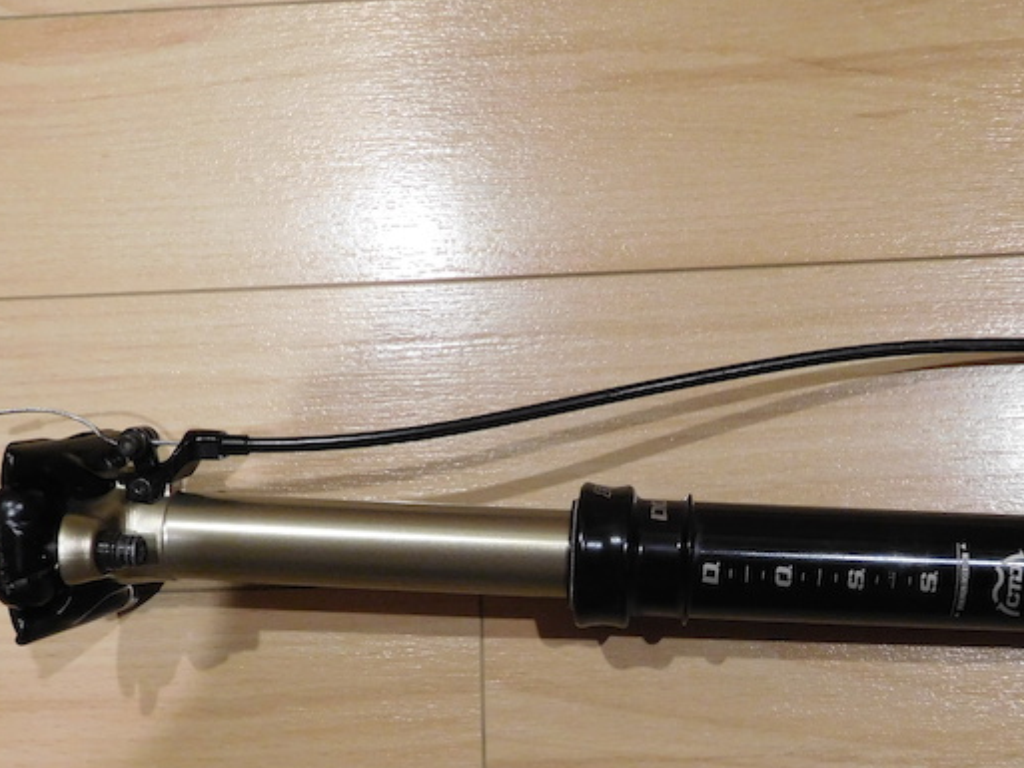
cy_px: 541
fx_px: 1154
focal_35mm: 39
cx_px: 645
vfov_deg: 36.3
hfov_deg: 47.4
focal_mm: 4.5
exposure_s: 1/15
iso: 400
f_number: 3.4
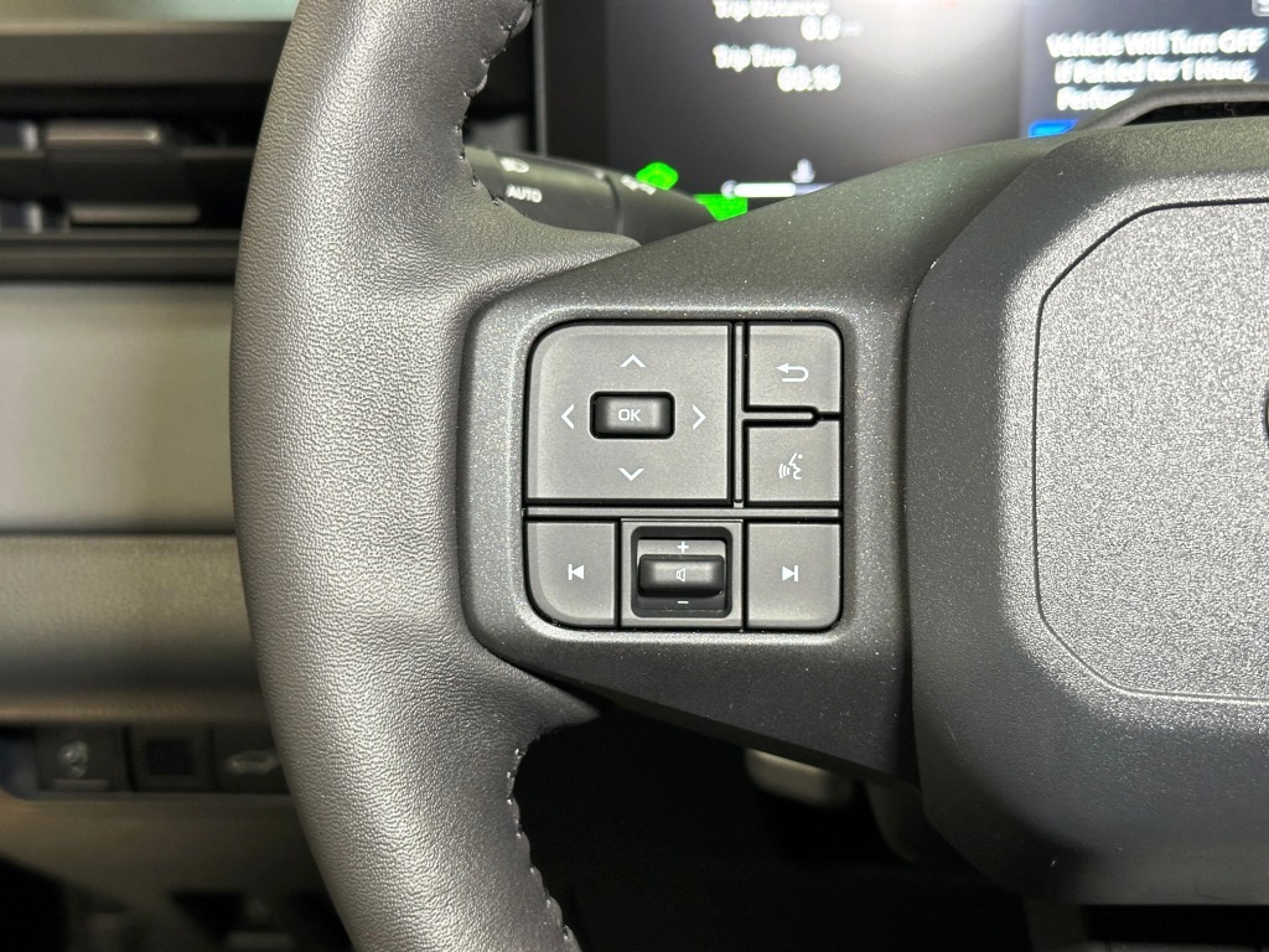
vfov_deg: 30.3
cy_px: 476
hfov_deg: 39.7
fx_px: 1760
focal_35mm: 48
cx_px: 634
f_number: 1.78
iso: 400
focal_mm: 6.86
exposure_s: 1/40
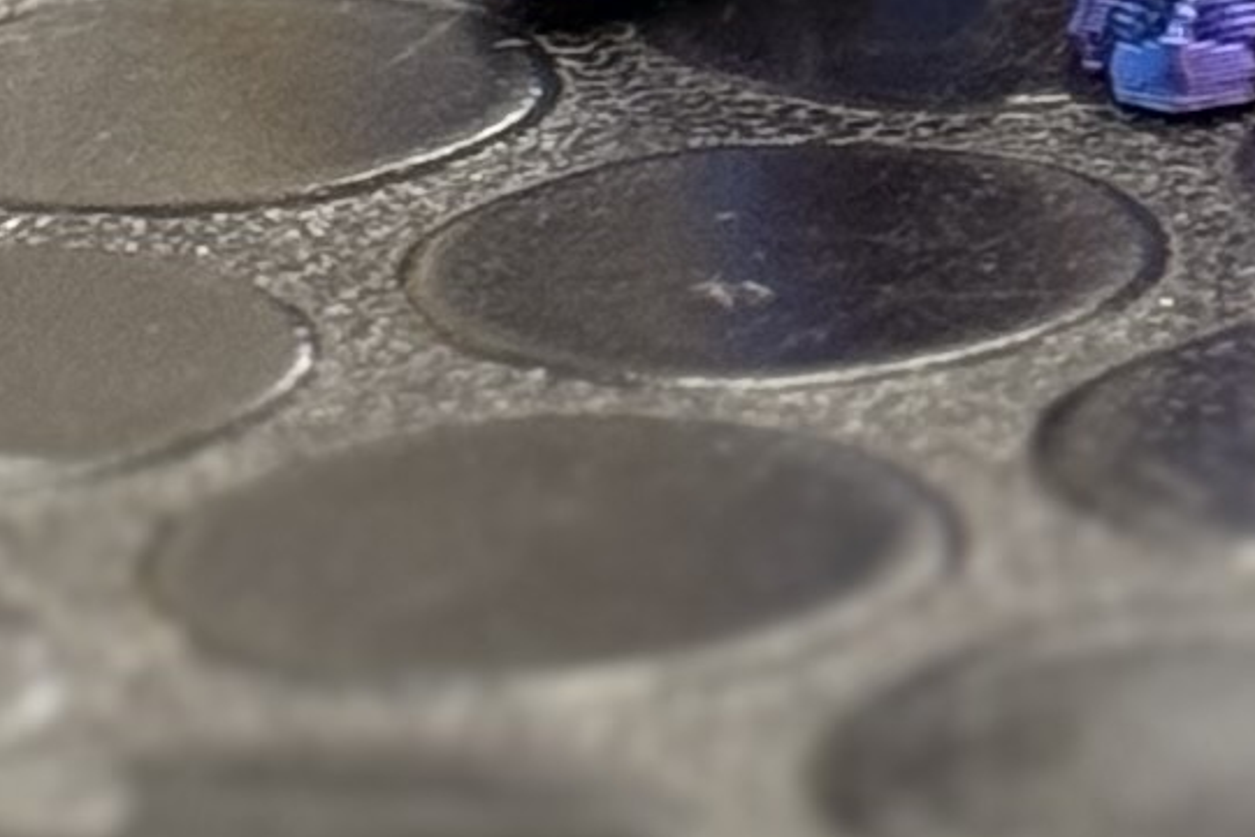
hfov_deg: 5.5
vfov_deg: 3.6
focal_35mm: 372
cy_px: -1131
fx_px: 12971
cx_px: 1540
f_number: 1.78
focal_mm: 6.76
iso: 250
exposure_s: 1/60
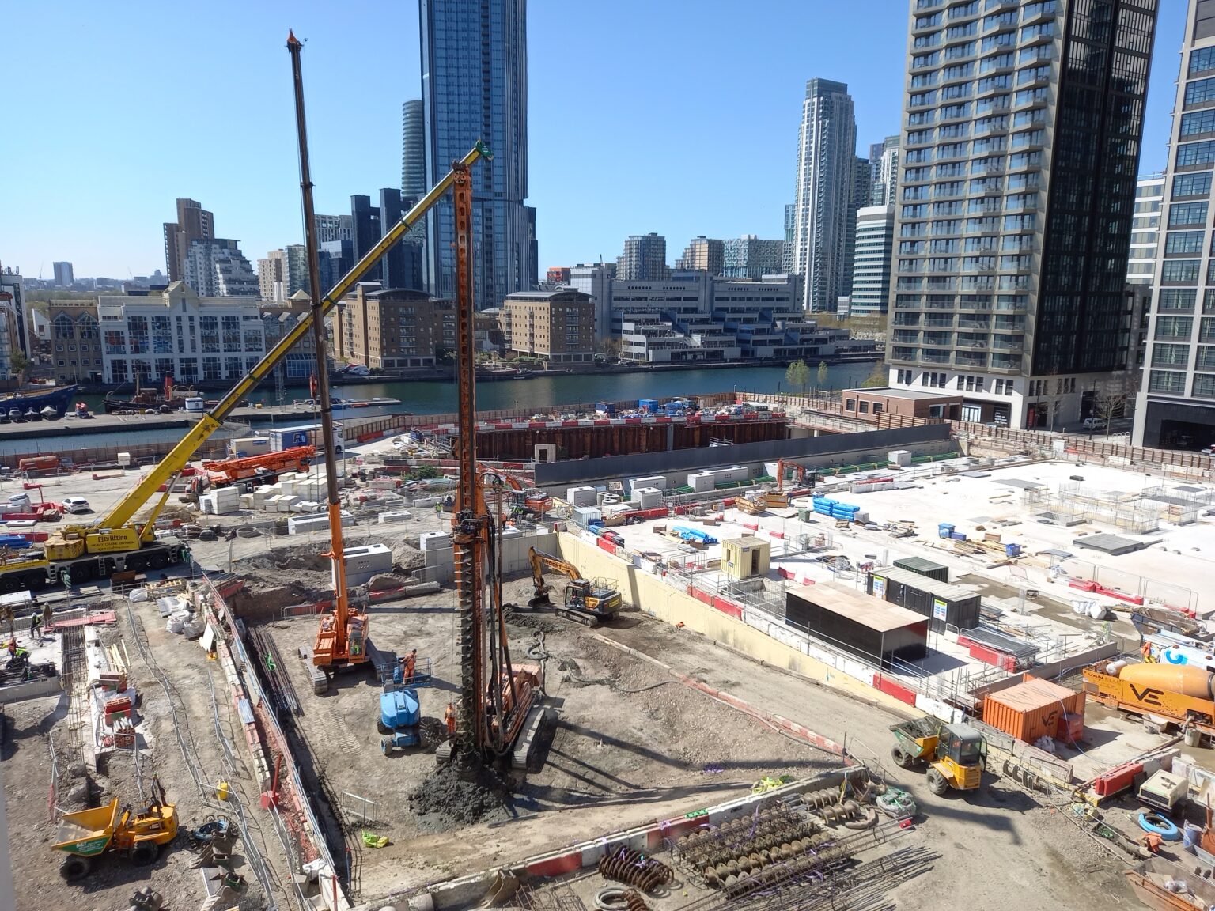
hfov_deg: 69.4
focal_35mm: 25
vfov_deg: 54.9
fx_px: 877
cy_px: 456
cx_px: 608
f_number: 2
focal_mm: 4.6
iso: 25
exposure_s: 1/697
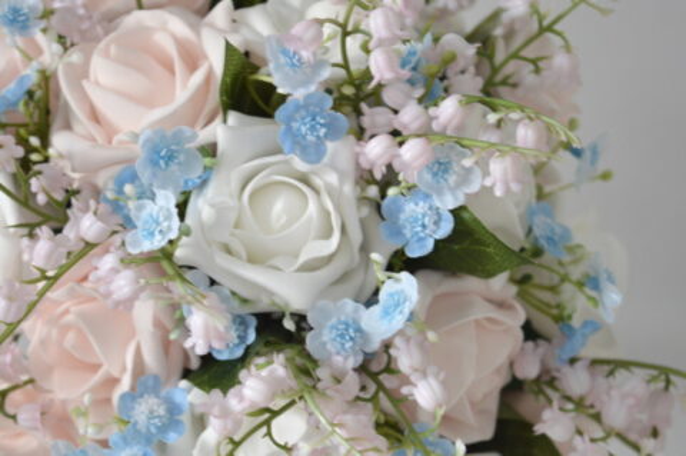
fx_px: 1570
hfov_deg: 24.6
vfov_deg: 16.5
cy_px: 228
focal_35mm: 82
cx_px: 343
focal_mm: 55
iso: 1100
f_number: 5.6
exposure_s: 1/60
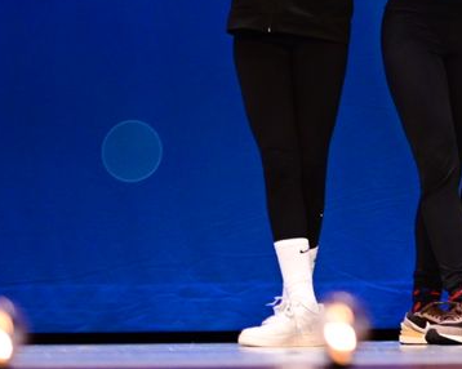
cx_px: 920
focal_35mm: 315
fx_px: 4305
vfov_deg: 4.9
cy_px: -240
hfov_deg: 6.0
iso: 2500
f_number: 2.8
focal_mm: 80
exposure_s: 1/800
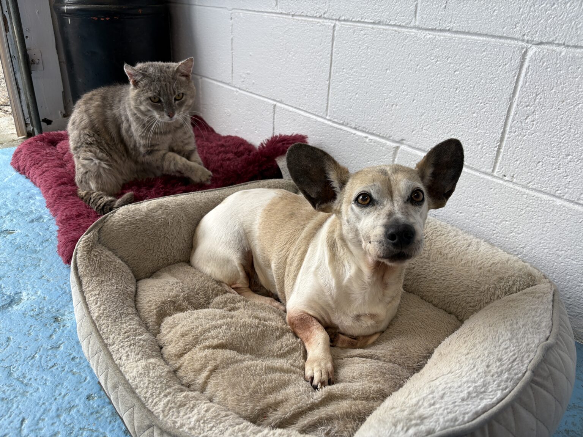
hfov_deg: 67.3
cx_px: 292
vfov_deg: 53.1
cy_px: 218
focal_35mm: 26
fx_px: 438
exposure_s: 1/120
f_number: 1.6
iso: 32
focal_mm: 5.96
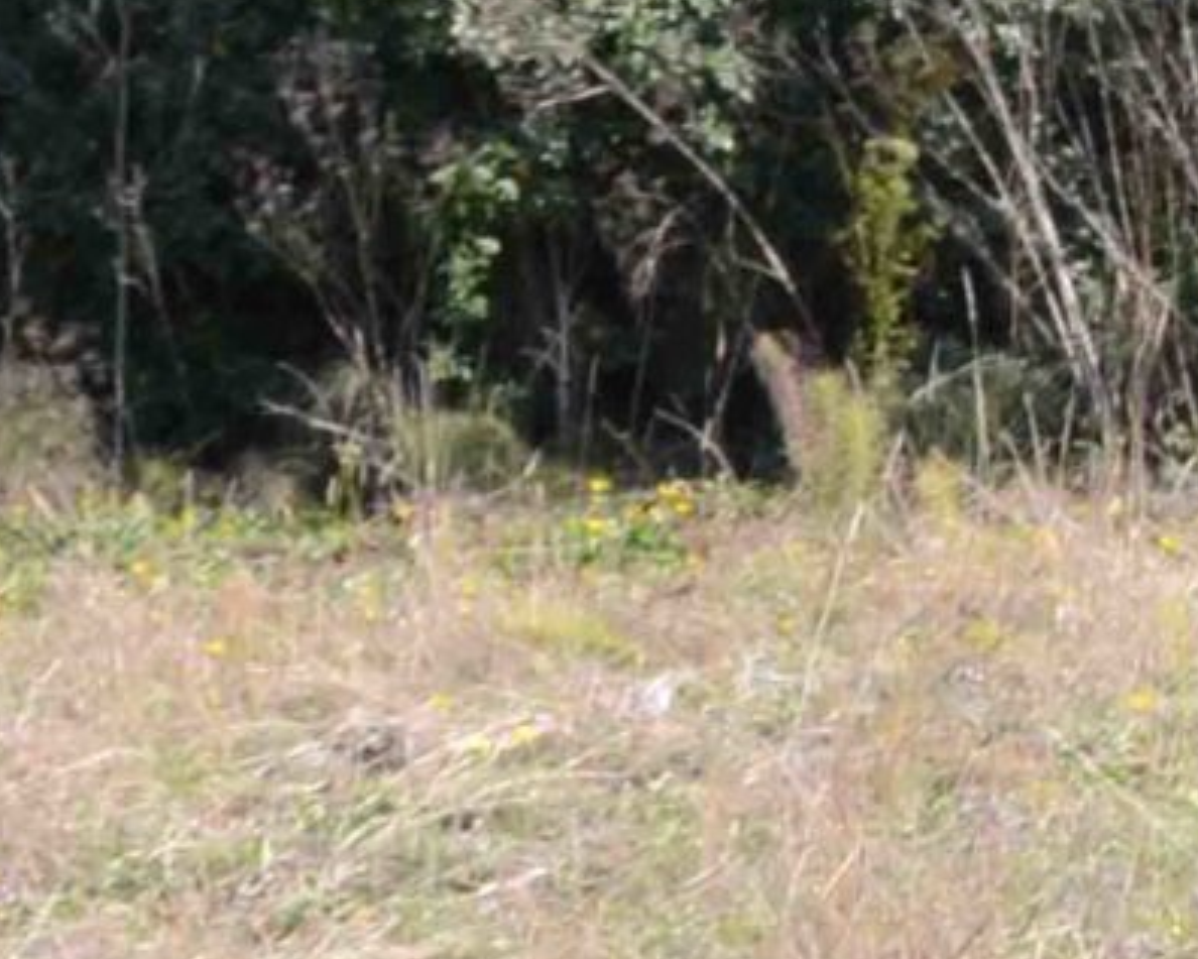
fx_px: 8051
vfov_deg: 6.8
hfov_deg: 8.0
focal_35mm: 227
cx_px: 2689
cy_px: -139
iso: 200
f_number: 8
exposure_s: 1/125
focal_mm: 25
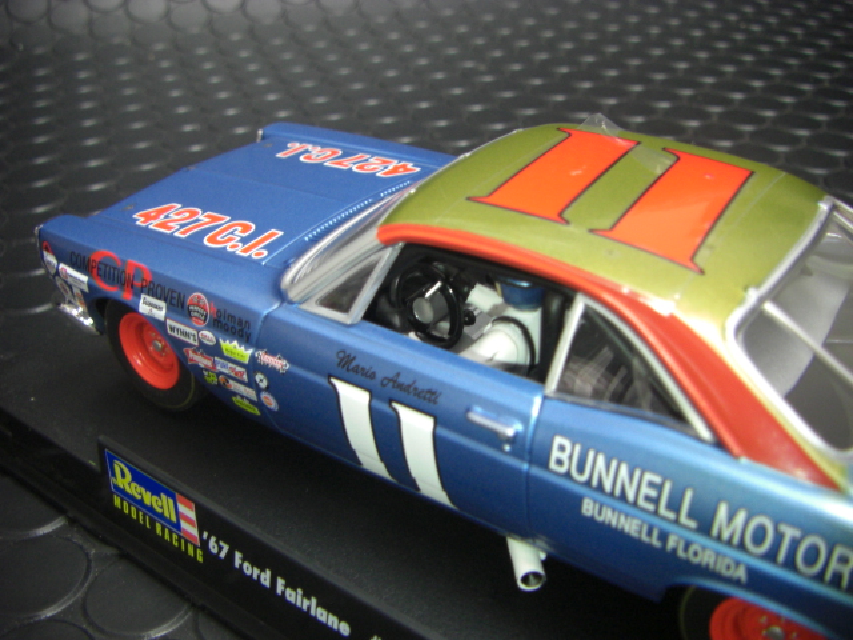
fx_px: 936
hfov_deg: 49.0
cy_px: 320
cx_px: 426
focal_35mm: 38
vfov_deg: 37.7
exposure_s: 1/15
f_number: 3.4
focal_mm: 6.3
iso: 200
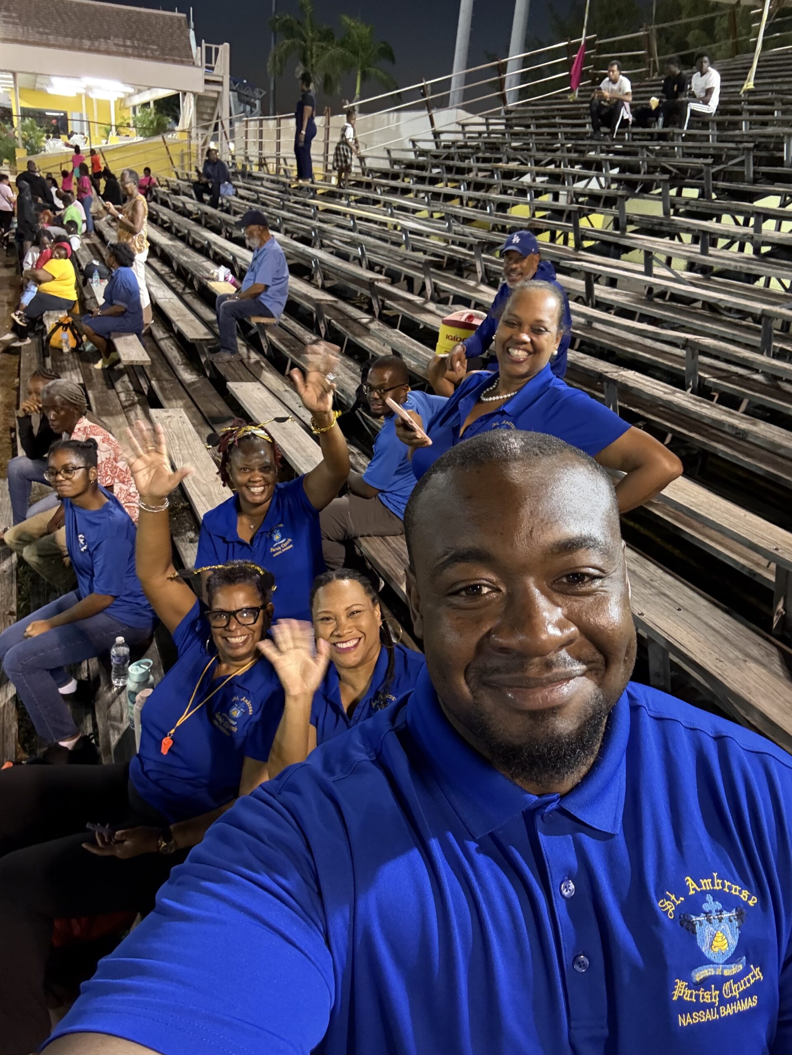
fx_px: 702
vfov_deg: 73.9
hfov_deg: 58.9
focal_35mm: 23
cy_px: 528
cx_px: 396
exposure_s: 1/30
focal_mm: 2.69
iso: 320
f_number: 1.9
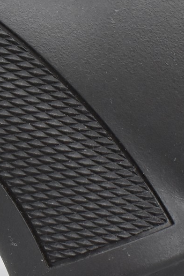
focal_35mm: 183
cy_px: 109
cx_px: 64
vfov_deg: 11.2
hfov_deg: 7.5
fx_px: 1402
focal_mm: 40
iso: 640
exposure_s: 1/80
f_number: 7.1
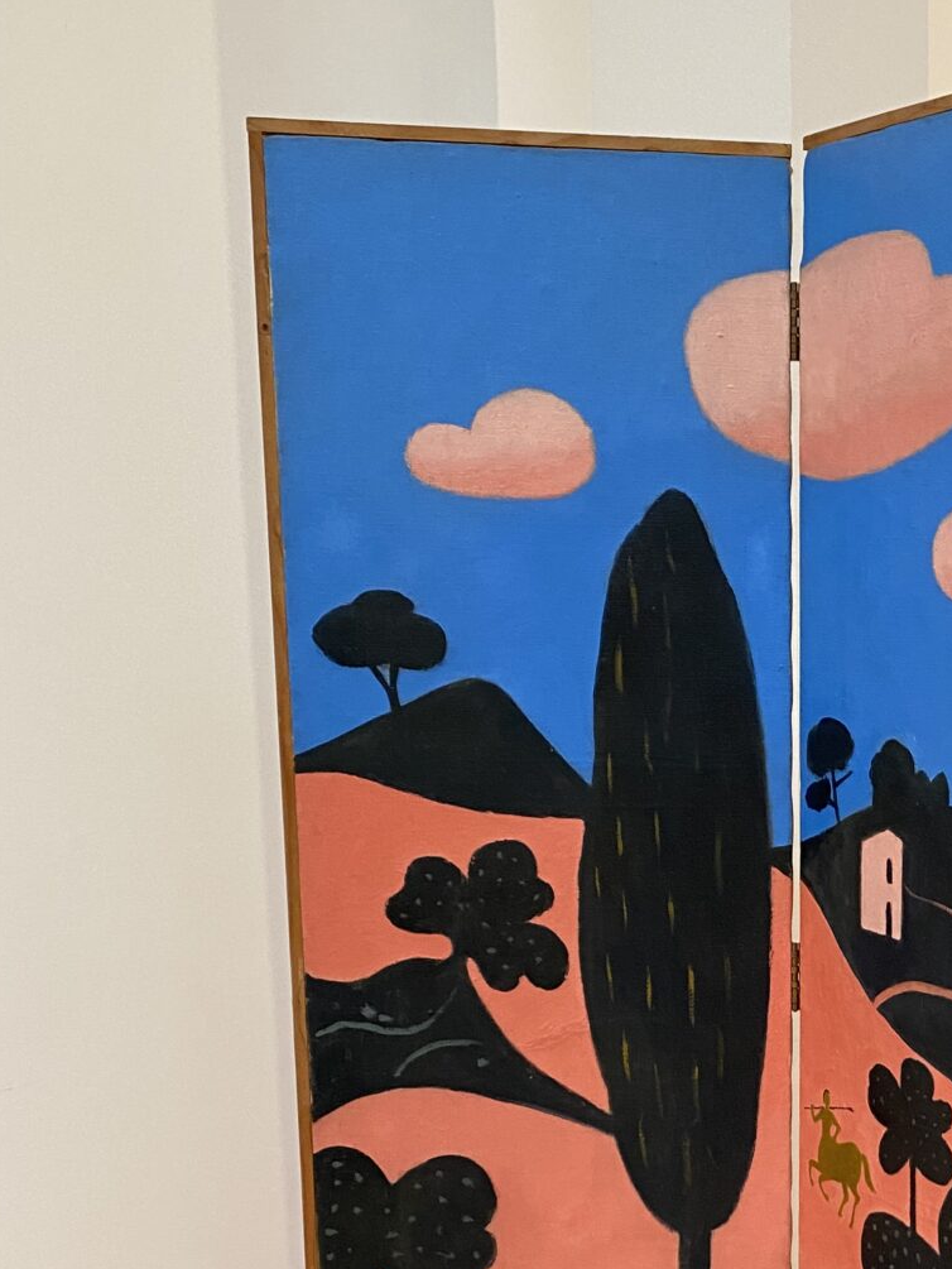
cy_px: 977
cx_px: 895
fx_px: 1943
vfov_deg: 35.2
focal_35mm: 53
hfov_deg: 26.4
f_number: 1.8
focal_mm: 4.25
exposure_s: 1/76
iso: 125
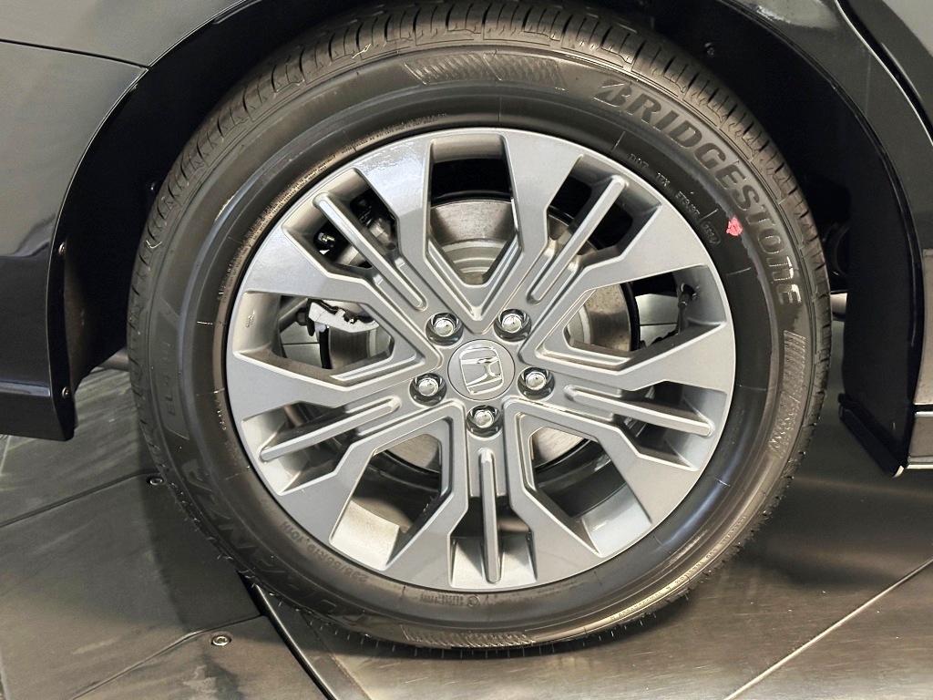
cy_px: 350
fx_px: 1294
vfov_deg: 30.3
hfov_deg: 39.7
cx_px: 466
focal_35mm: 48
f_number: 1.78
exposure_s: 1/30
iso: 640
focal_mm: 6.86
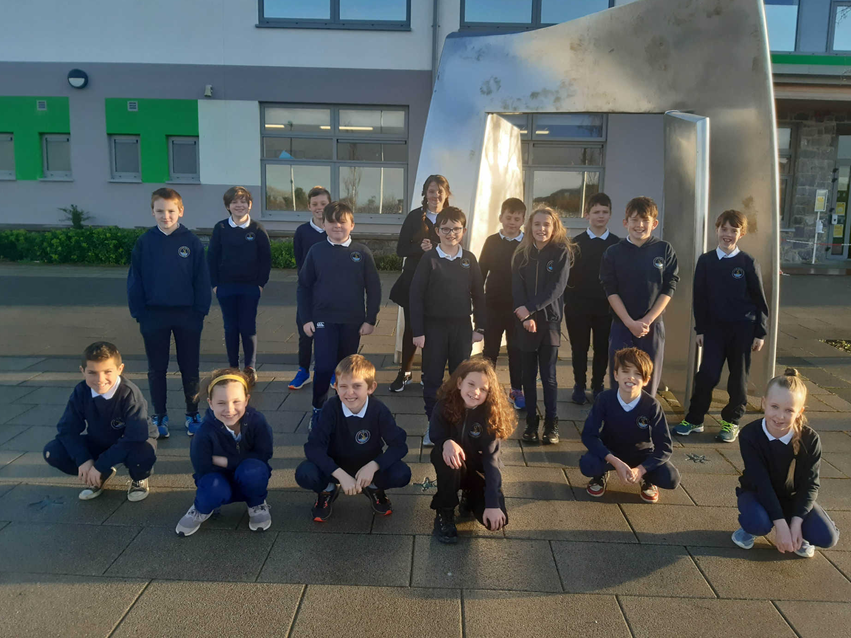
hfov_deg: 65.3
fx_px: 664
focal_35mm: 27
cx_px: 439
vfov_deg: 51.4
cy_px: 310
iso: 80
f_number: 1.7
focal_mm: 3.92
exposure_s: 1/883
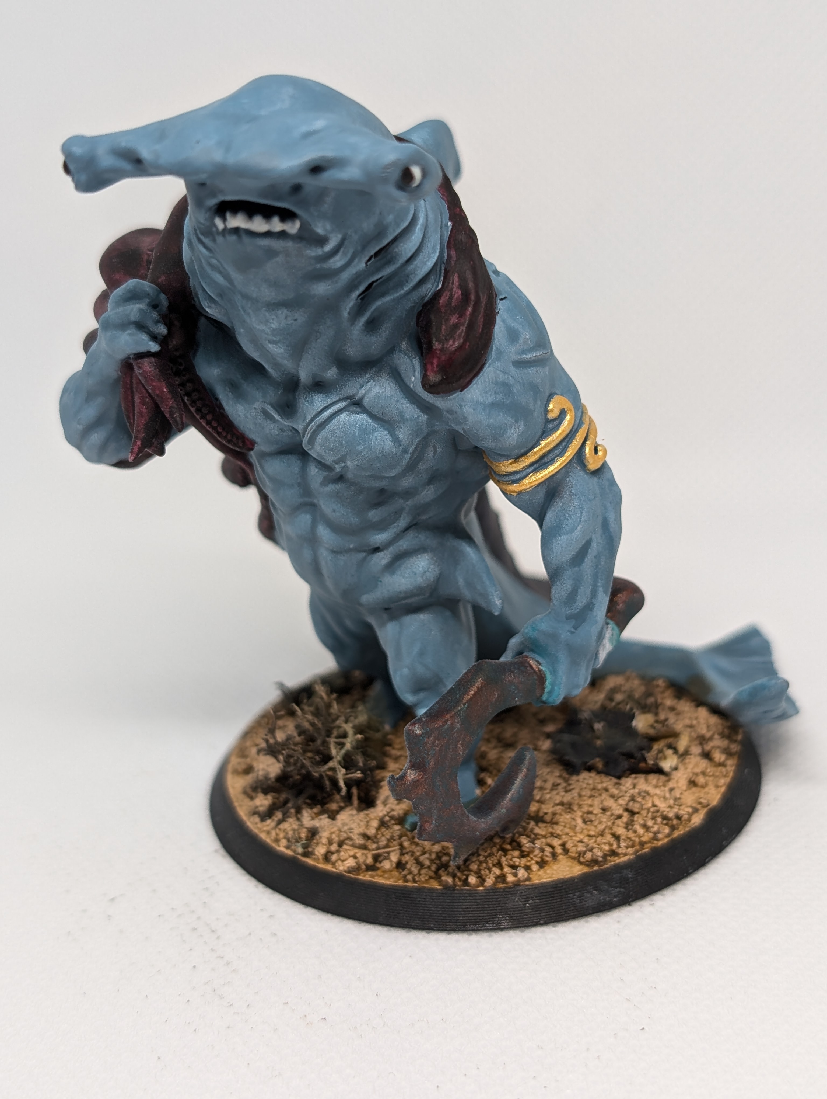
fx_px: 1557
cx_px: 414
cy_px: 550
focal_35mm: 49
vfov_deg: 38.9
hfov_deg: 29.7
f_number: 1.68
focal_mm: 6.9
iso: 26
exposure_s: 1/32.9
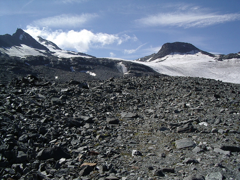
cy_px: 90
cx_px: 120
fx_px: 263
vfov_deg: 37.7
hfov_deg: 49.0
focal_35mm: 38
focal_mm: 5.8
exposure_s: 1/640
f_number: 4.8
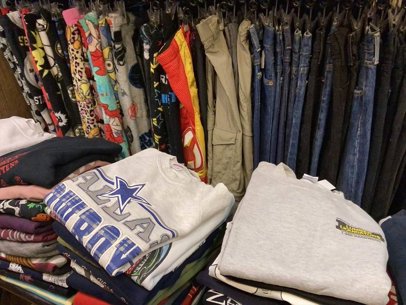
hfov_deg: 63.4
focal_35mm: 28
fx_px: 328
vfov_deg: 49.7
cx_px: 203
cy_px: 152
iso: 320
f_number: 1.8
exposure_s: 1/60
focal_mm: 3.99
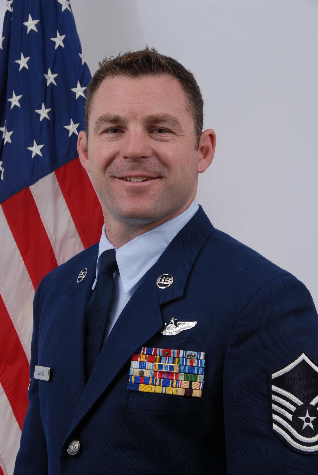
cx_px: 159
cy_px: 238
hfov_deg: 12.2
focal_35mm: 112
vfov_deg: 18.2
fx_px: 1486
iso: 125
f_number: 13
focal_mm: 75
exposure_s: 1/160
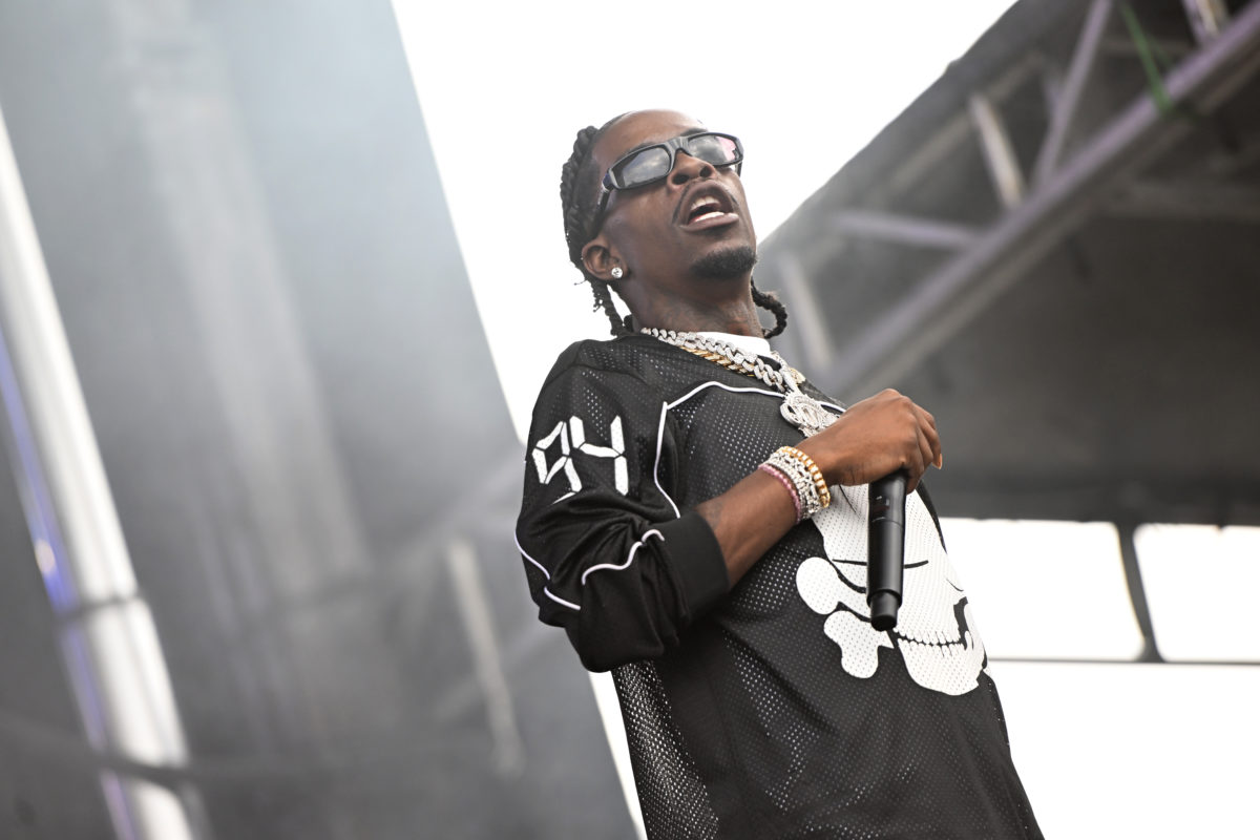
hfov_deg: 10.3
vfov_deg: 6.9
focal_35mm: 200
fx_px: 6999
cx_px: 630
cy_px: 420
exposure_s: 1/1000
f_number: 2.8
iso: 640
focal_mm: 200
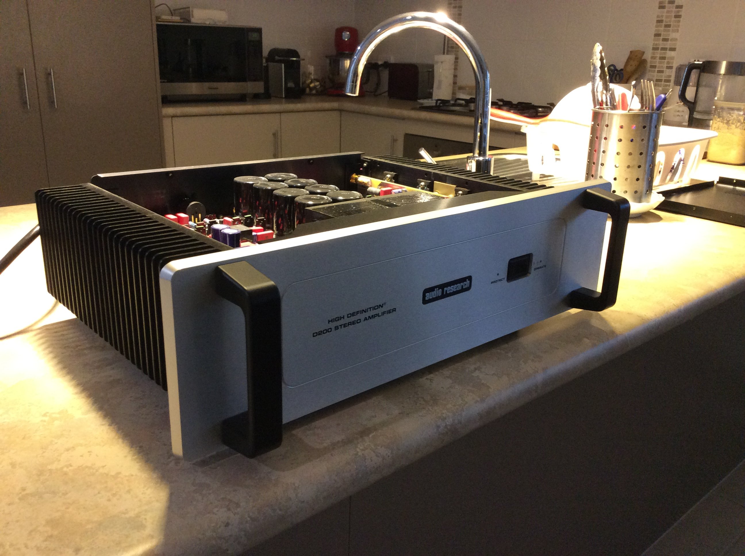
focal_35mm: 32
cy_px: 278
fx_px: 688
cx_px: 372
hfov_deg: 56.9
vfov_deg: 44.1
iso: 160
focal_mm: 3.3
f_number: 2.4
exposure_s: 1/25
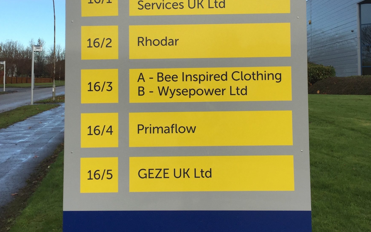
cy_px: 59
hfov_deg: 44.4
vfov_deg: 28.2
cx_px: 188
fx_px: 455
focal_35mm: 45
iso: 32
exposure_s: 1/989
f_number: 2.2
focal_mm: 4.15
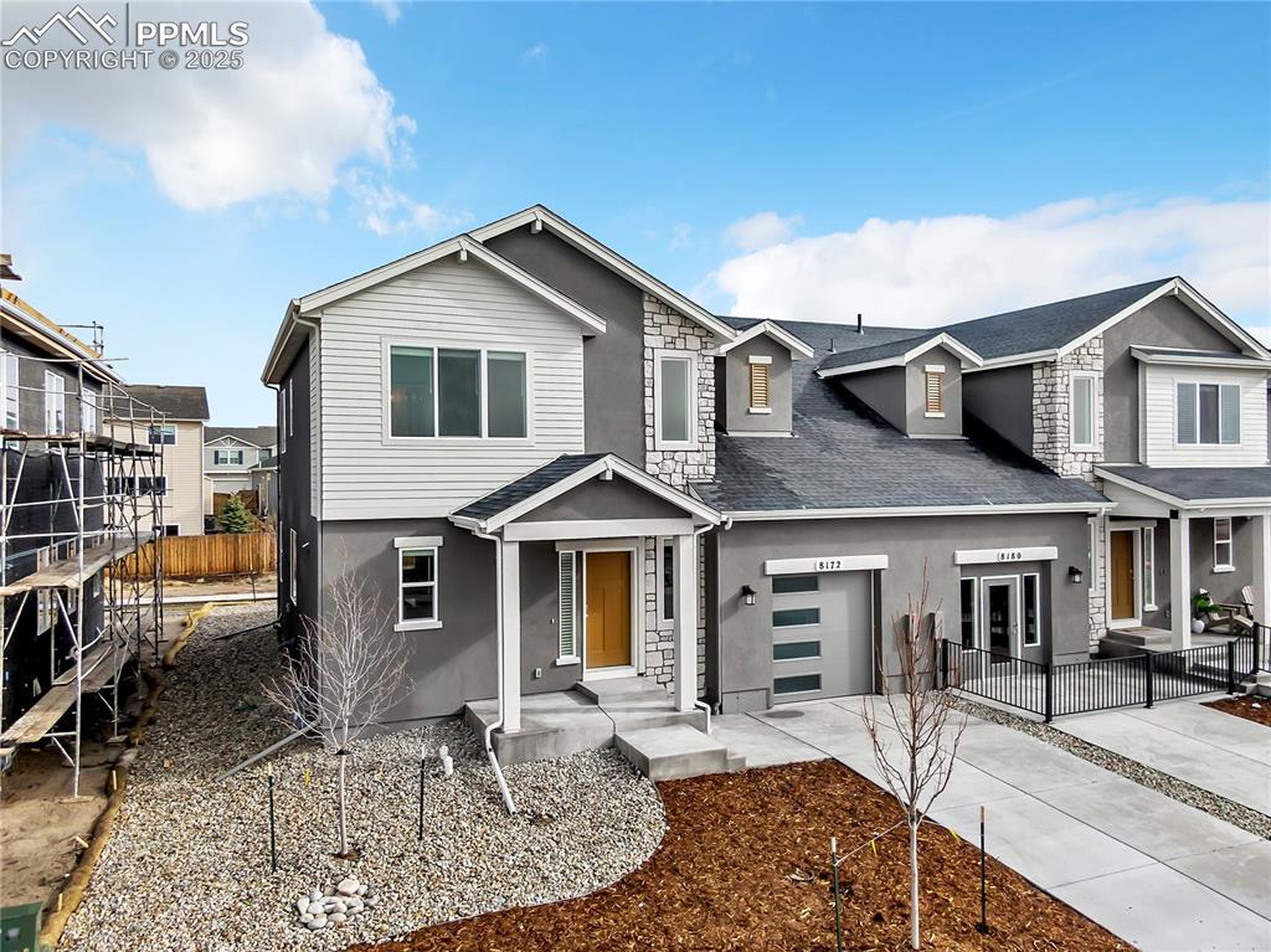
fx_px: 881
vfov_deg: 56.8
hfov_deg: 71.6
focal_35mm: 24
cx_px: 636
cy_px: 476
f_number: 2.8
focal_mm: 4.39
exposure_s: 1/1250
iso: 100
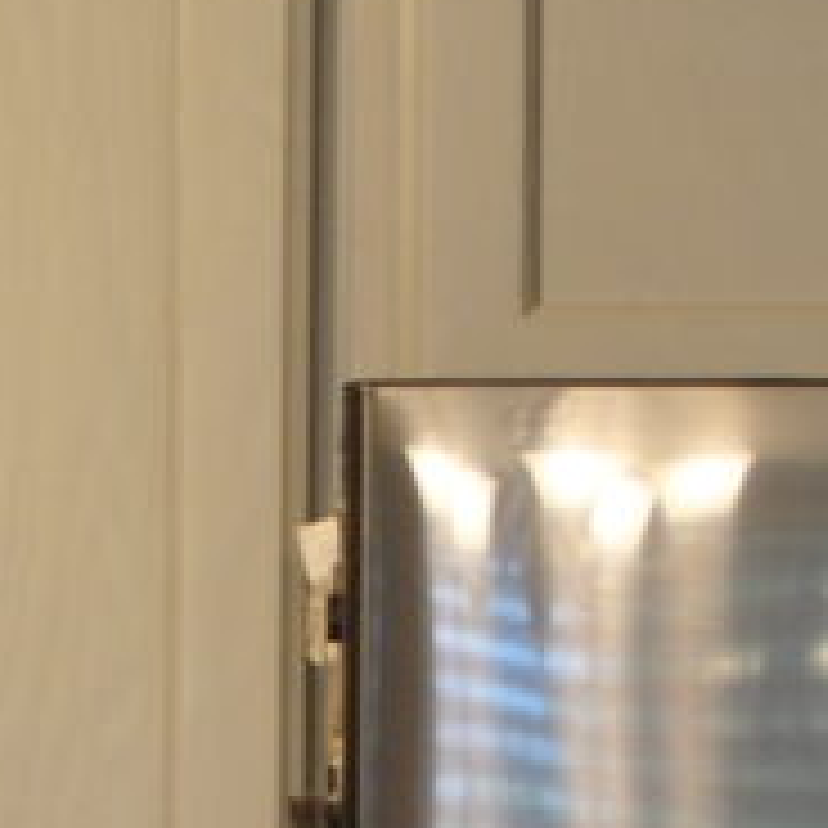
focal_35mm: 362
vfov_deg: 4.8
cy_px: 1094
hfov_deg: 4.8
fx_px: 9796
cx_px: -536
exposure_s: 1/10
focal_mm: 34
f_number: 5
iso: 200
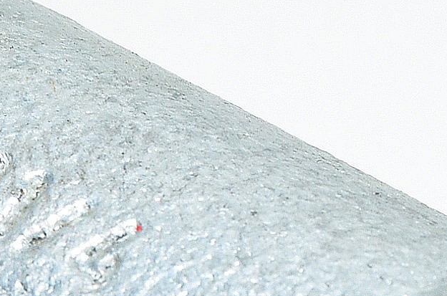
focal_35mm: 622
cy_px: 409
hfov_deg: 3.3
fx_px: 7705
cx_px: 67
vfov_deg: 2.2
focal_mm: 105
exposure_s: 1/50
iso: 1600
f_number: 16
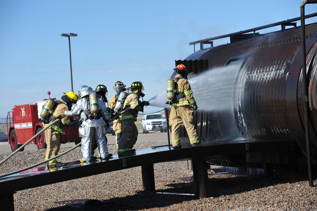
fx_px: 924
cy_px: 106
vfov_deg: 13.0
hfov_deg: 19.5
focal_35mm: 105
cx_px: 158
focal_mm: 105
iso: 200
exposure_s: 1/500
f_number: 5.6
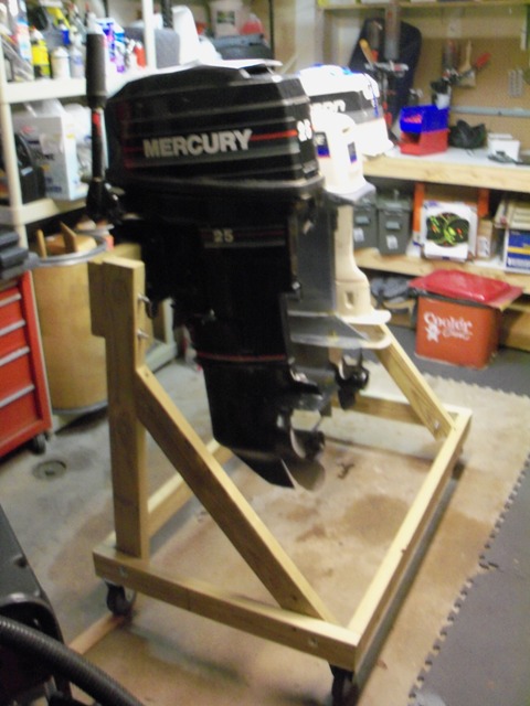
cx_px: 265
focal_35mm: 35
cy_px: 353
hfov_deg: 40.7
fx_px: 715
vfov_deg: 52.6
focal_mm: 6.3
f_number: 3
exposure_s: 1/8
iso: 400
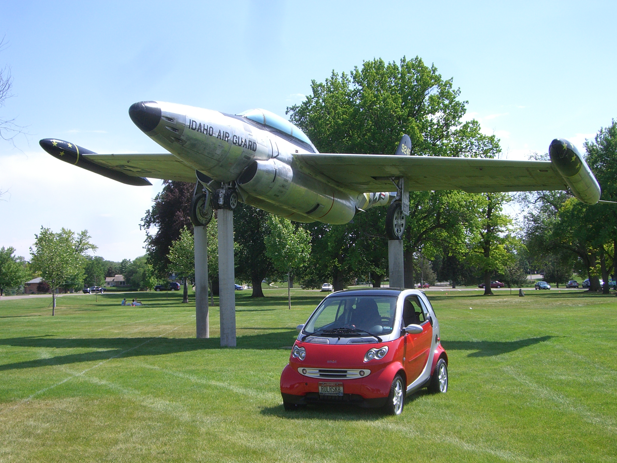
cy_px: 232
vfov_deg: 30.9
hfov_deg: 40.4
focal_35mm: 47
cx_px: 308
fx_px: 838
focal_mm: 7.6
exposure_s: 1/320
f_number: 4.8
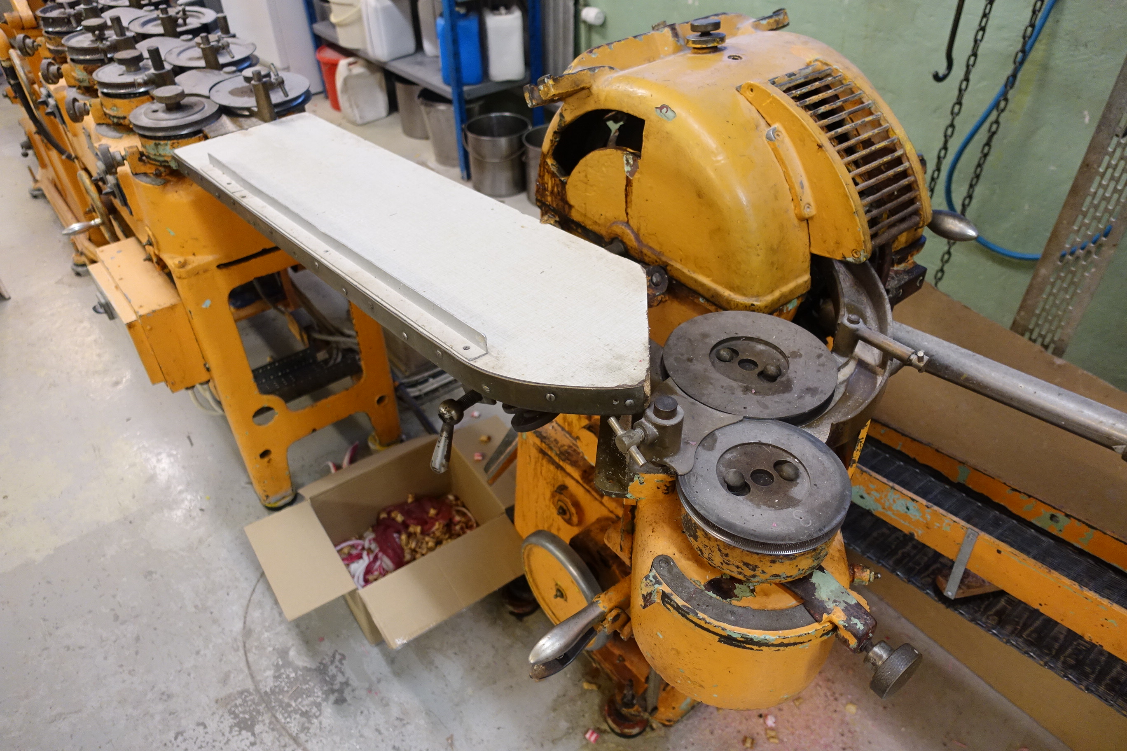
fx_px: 751
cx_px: 564
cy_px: 376
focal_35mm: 24
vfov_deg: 53.1
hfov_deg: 73.7
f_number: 2
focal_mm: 8.8
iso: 1000
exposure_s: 1/250
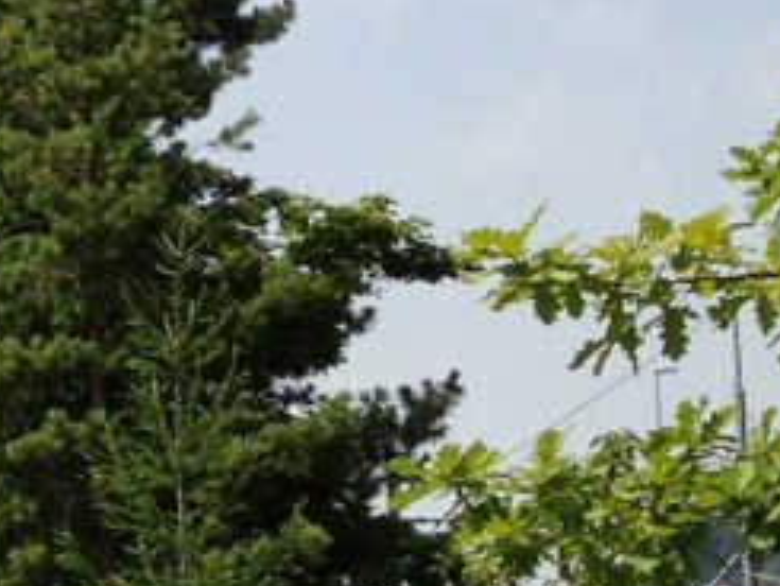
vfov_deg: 8.1
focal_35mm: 183
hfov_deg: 9.8
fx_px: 4126
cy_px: 376
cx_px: -965
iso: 64
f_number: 2.4
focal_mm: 4.28
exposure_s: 1/1905
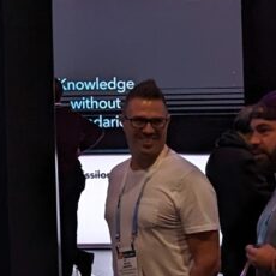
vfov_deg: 12.2
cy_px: 51
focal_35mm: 142
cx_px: -126
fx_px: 1281
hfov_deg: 11.8
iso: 280
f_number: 1.68
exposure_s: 1/1203
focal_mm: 6.9
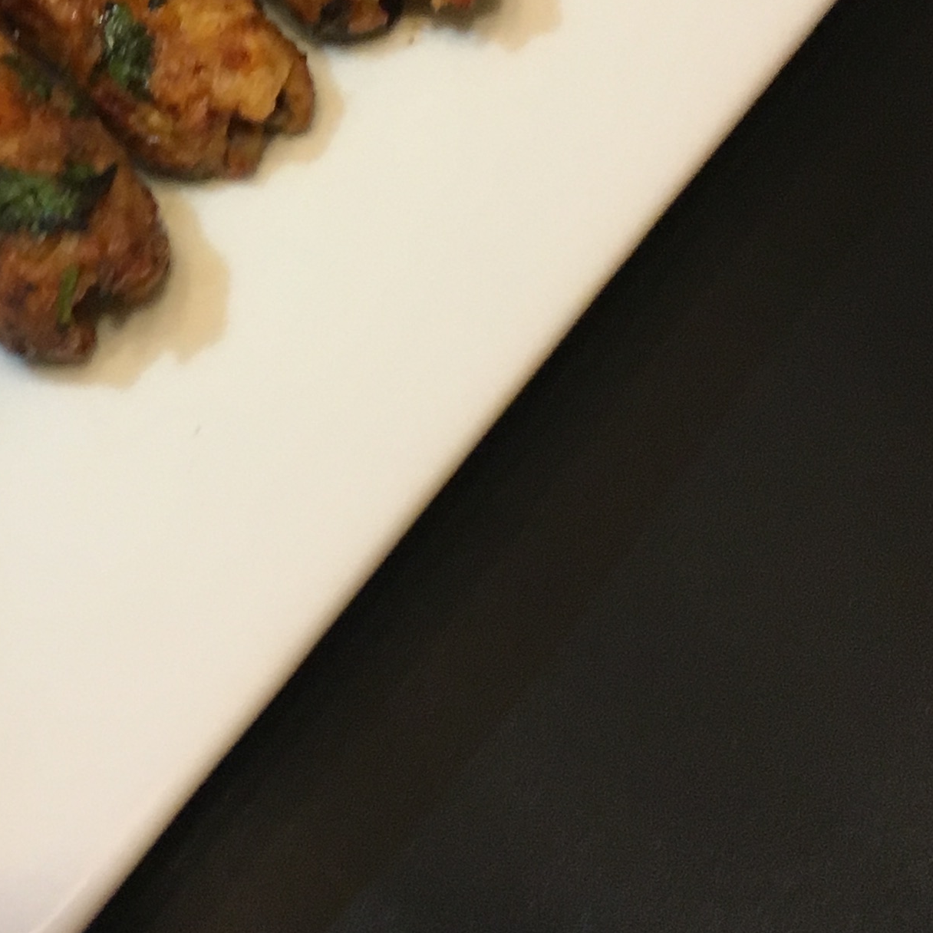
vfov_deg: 19.5
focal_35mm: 85
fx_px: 2592
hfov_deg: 19.6
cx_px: -76
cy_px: -120
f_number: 2.2
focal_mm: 4.15
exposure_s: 1/30
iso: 100
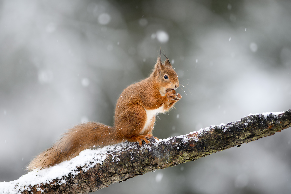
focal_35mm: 300
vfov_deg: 4.6
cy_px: 97
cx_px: 146
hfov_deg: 6.9
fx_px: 2425
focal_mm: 300
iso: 400
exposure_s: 1/200
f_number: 2.8
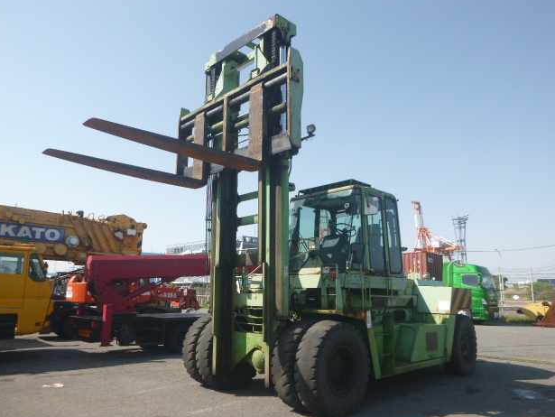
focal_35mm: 26
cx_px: 281
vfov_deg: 53.1
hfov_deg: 67.3
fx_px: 417
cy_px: 208
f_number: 3.9
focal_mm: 4.5
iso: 100
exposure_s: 1/400
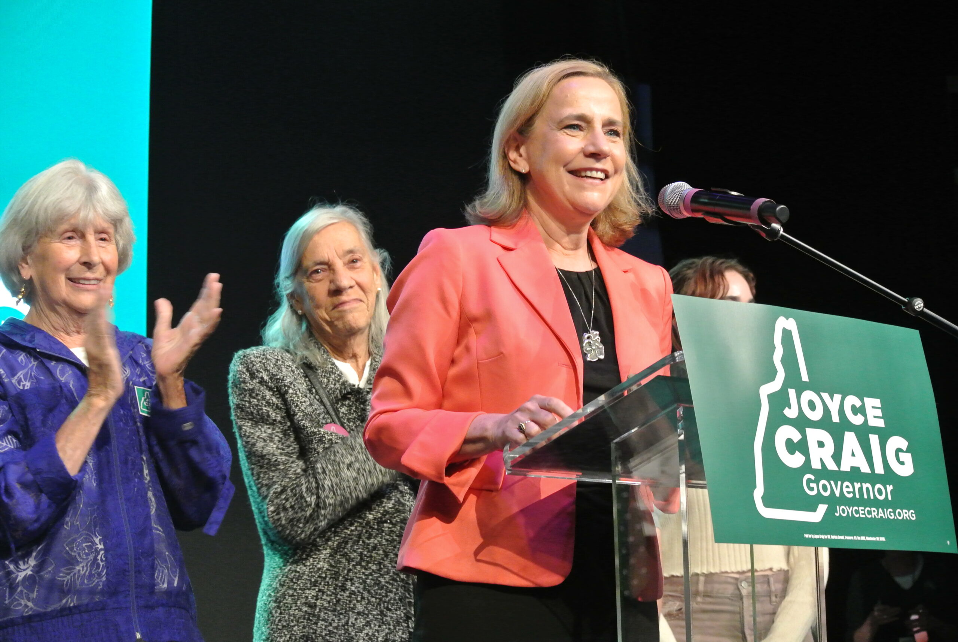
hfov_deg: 25.0
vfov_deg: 16.9
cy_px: 321
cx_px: 479
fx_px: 2158
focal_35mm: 81
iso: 1800
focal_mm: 30
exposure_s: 1/30
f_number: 3.8
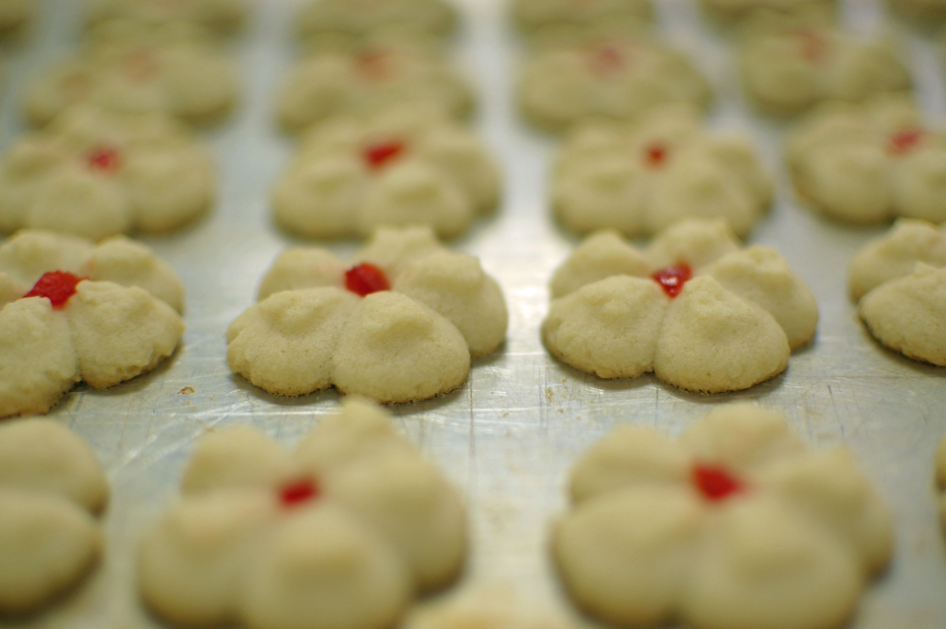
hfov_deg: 37.9
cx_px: 473
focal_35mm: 52
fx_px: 1378
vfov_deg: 25.7
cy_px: 314
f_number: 1.8
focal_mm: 35
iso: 200
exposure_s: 1/125
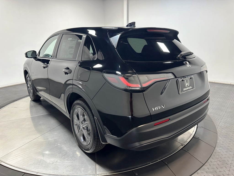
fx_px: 162
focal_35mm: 24
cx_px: 117
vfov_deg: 56.8
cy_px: 88
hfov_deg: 71.6
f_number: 1.78
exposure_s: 1/60
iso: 500
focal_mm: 6.86
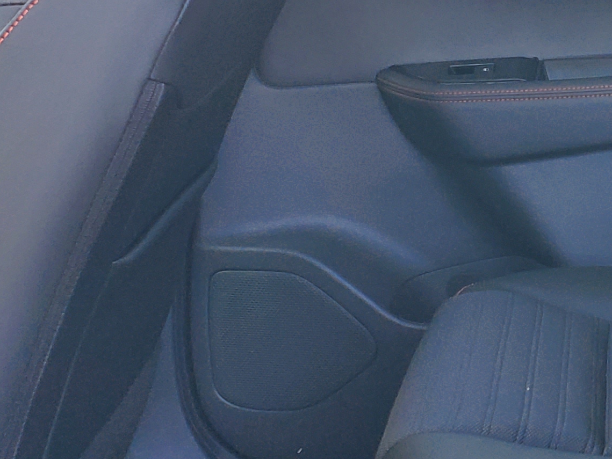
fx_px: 1627
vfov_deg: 15.9
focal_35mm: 92
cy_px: 55
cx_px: 656
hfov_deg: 20.4
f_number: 2.4
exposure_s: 1/60
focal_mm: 4.3
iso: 125
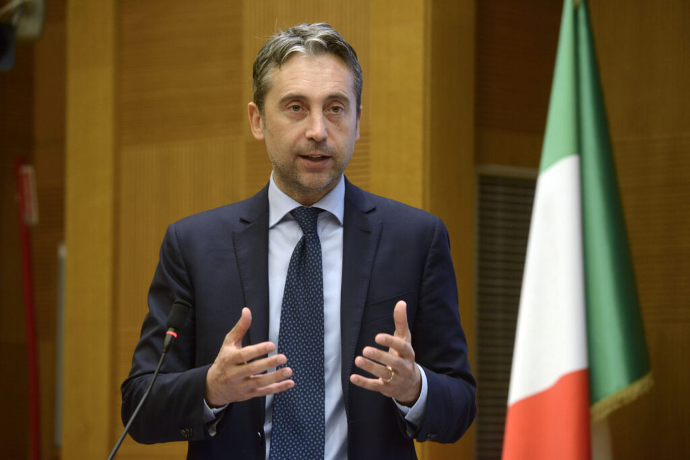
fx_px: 3067
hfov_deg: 12.8
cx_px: 345
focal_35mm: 160
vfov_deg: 8.6
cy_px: 230
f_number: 4.5
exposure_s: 1/160
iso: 2000
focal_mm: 160
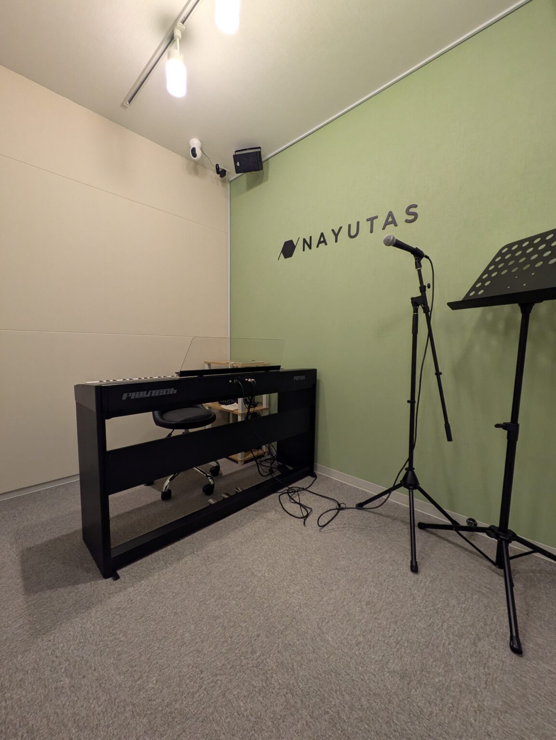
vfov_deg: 102.0
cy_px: 370
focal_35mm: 14
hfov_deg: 85.7
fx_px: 300
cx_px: 278
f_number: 2.2
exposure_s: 1/25
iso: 70
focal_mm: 1.83
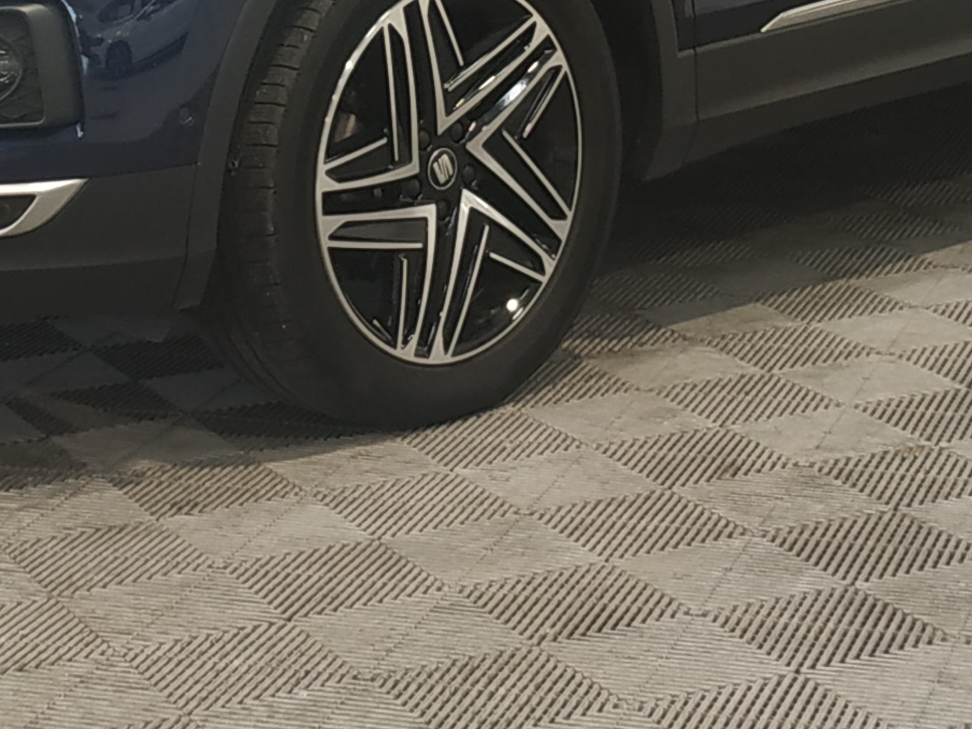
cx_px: 447
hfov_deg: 32.2
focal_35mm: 60
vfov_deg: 22.6
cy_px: -124
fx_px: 1685
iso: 250
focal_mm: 3.94
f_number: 1.9
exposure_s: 1/50
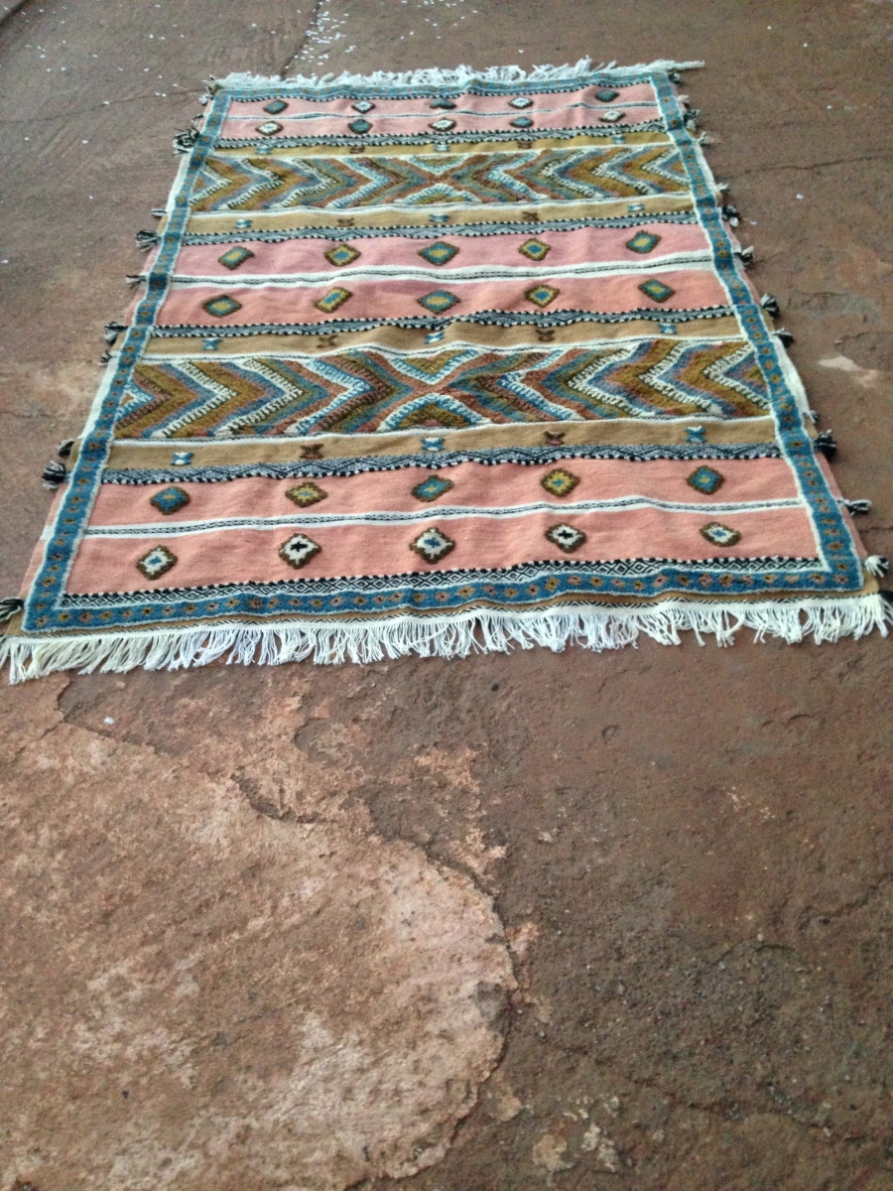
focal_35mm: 33
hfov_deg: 42.9
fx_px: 1135
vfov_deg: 55.4
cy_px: 596
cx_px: 446
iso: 320
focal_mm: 4.12
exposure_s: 1/17
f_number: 2.4
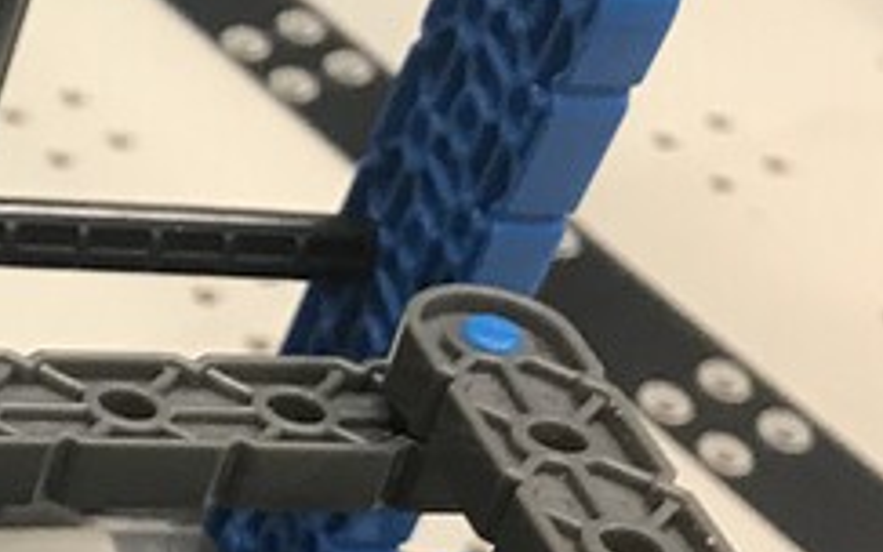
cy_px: 828
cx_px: -832
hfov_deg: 14.2
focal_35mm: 125
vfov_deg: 10.2
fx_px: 3009
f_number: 1.8
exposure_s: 1/24
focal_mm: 3.99
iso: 32
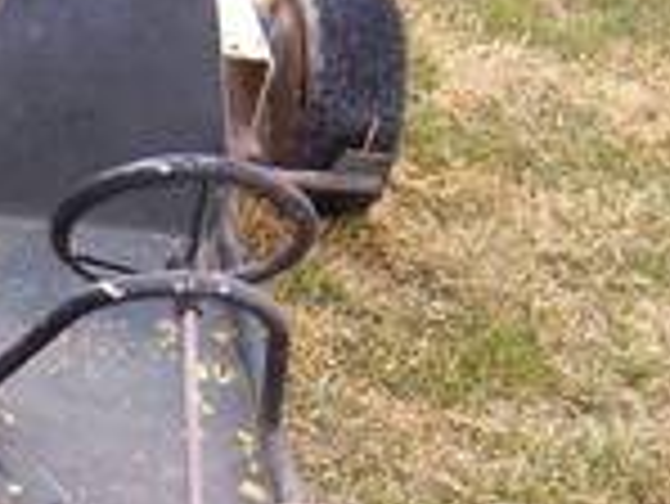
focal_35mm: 133
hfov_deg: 14.4
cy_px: 382
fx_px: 2576
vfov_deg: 11.1
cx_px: -103
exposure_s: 1/125
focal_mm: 5.5
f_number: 2.8
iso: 140
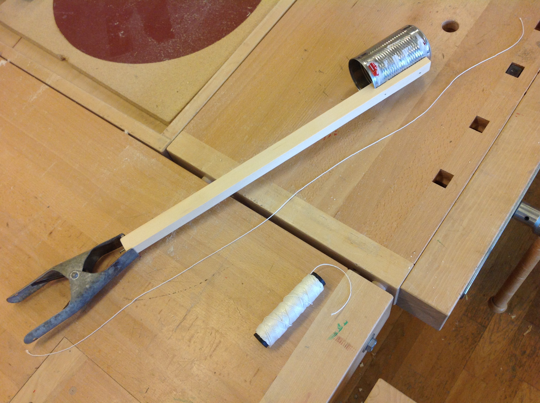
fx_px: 545
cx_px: 270
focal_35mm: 35
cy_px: 202
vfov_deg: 40.6
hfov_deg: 52.7
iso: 100
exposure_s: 1/100
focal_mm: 4.28
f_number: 2.4
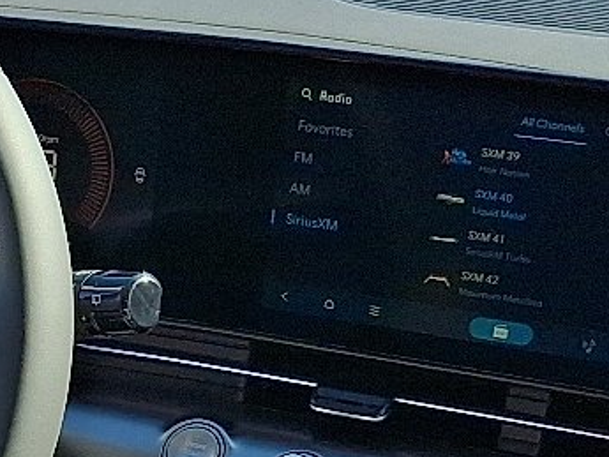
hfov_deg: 16.6
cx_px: -7
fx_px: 2042
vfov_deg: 12.1
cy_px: 700
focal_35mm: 116
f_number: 1.8
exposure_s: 1/526
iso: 25
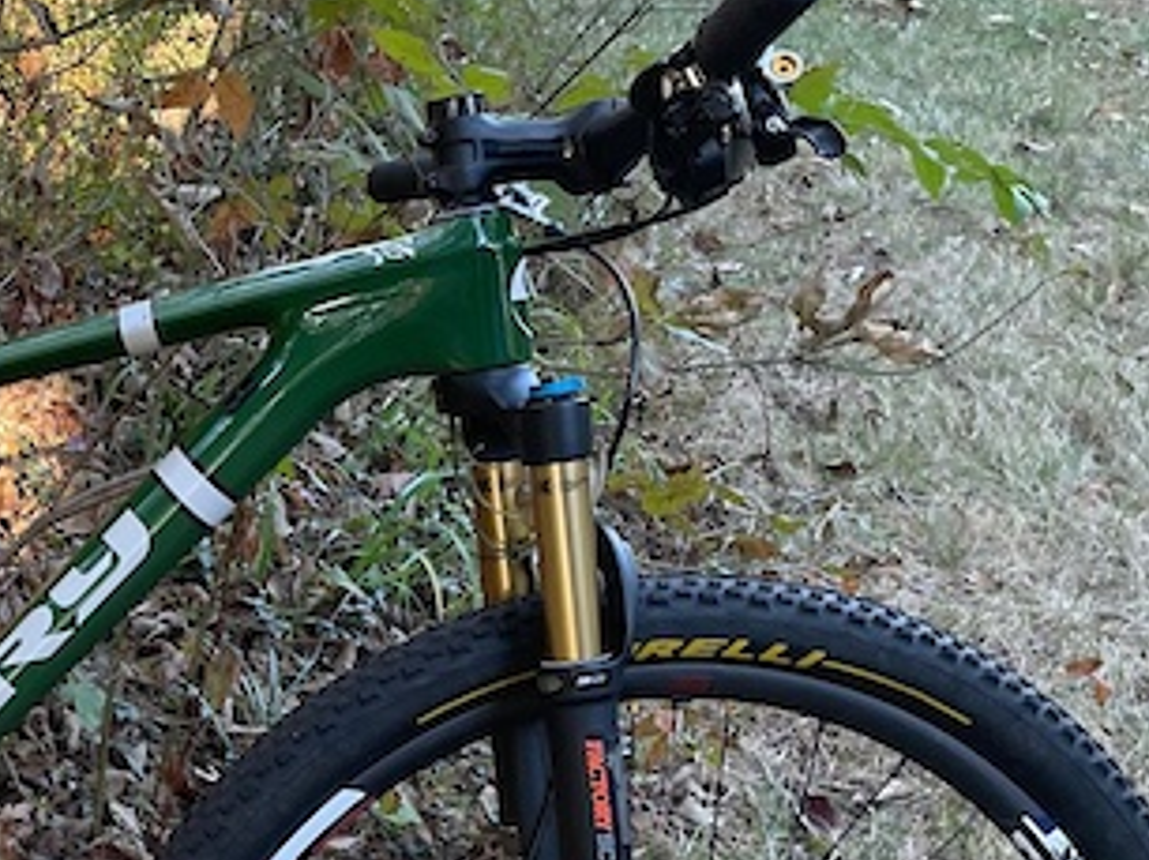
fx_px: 2255
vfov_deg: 20.6
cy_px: 931
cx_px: -105
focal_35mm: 68
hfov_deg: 26.4
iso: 125
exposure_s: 1/121
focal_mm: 4.2
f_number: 1.6
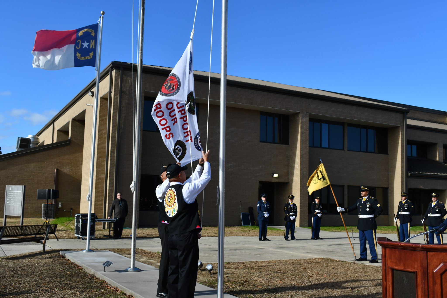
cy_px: 149
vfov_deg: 35.9
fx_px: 459
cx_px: 224
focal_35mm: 37
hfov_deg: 51.9
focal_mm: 25
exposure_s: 1/320
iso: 100
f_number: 9
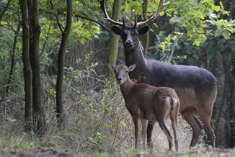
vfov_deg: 1.6
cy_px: 41
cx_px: 128
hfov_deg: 2.3
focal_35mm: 883
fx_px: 5769
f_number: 5.6
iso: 2800
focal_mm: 300
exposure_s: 1/500
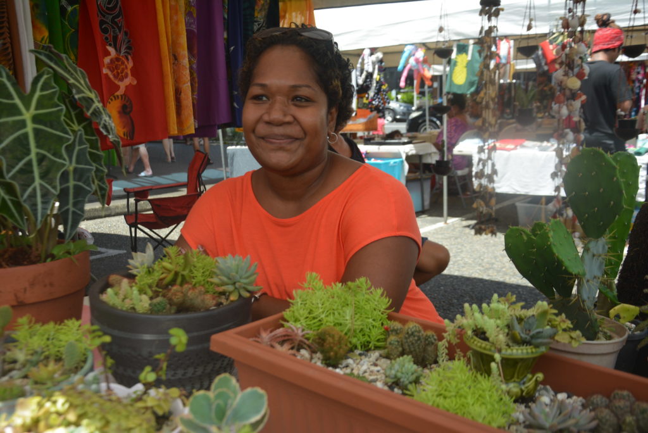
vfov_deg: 34.3
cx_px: 324
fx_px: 702
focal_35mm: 39
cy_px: 216
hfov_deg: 49.5
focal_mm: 26
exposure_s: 1/1250
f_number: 4.5
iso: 400
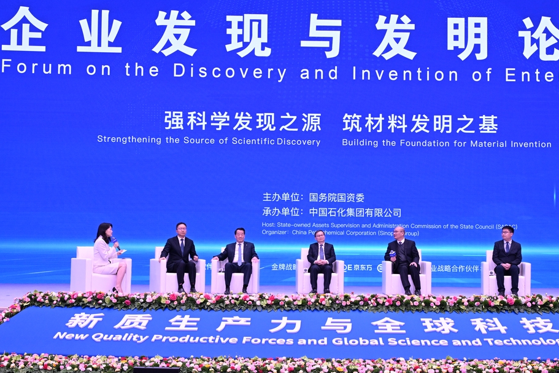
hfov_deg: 36.8
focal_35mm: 54
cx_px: 316
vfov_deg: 25.0
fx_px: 838
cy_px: 206
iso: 2500
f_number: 7.1
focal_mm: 41
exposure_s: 1/200
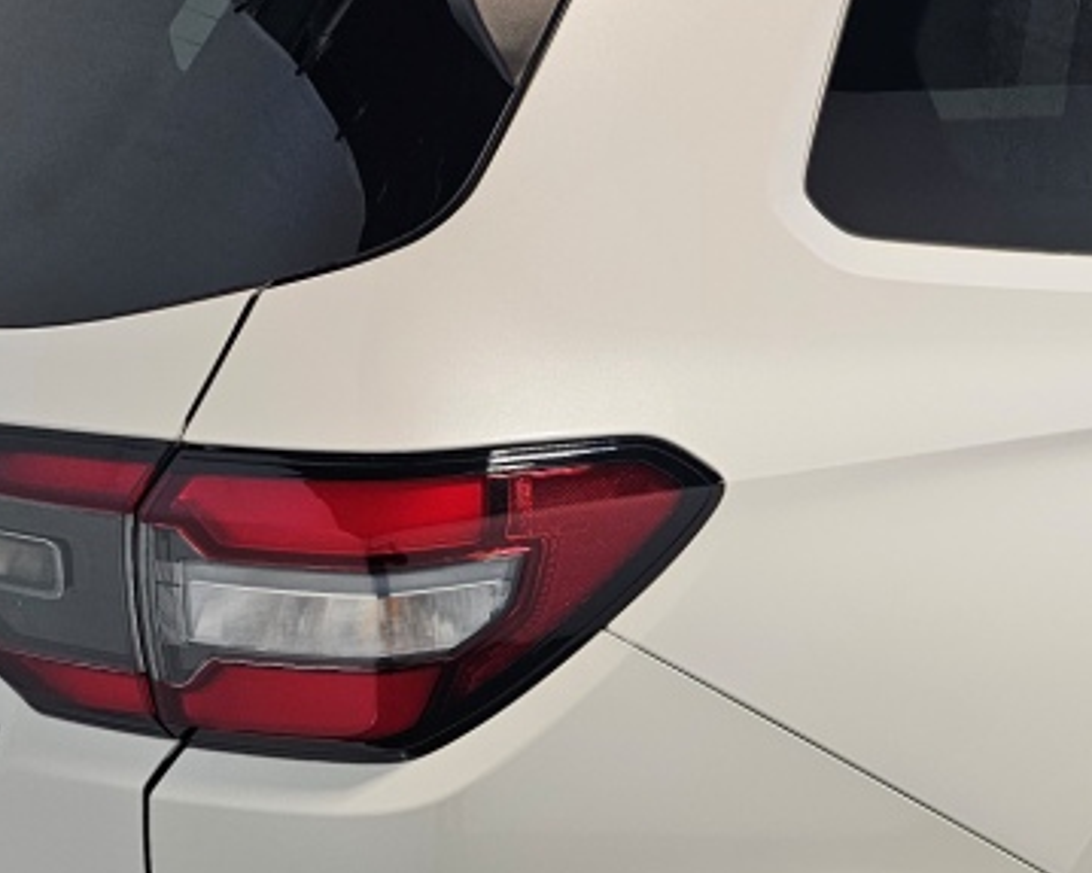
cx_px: 1080
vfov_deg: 23.7
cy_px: 602
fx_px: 2068
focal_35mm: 64
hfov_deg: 27.9
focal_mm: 6.3
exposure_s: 1/120
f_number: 1.7
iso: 400
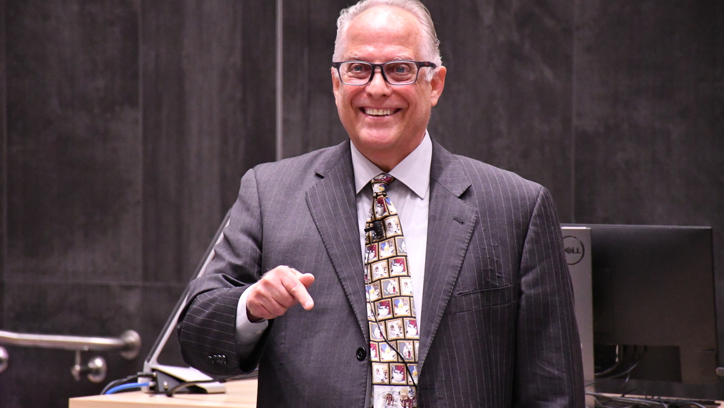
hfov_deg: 9.8
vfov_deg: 5.5
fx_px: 4243
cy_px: 190
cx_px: 362
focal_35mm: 221
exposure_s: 1/125
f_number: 6.3
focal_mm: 140
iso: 6400
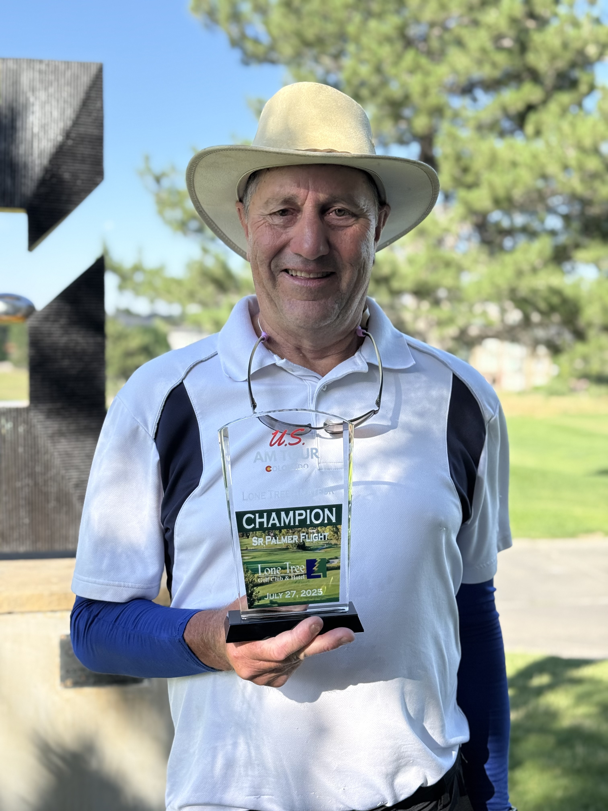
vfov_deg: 39.7
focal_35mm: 48
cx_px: 304
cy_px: 406
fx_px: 1124
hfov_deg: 30.3
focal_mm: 6.76
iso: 80
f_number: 1.78
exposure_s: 1/1070
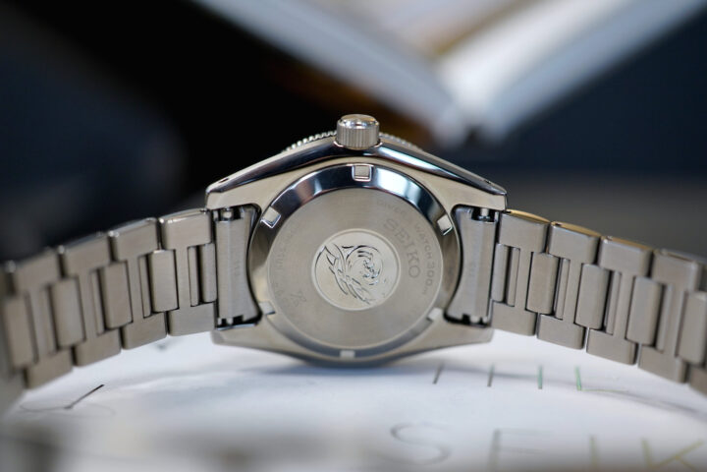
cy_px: 236
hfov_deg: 54.4
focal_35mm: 35
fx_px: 687
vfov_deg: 37.9
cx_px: 354
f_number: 2.8
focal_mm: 35
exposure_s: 1/250
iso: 500
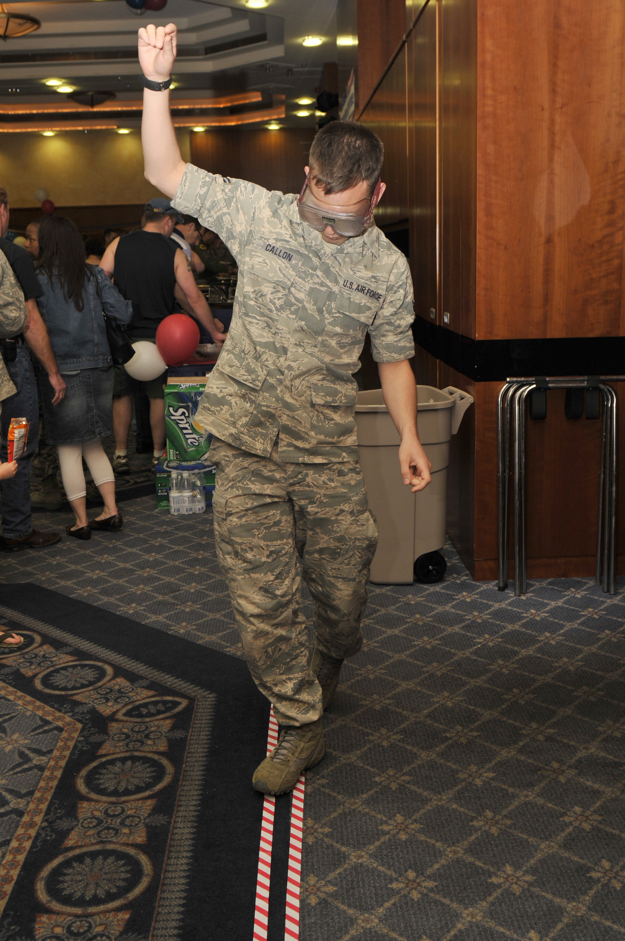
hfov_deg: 36.8
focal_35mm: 36
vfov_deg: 53.2
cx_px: 312
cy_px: 470
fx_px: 940
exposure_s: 1/80
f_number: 5
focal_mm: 24
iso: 320
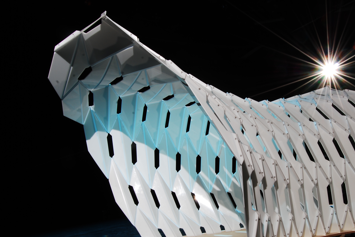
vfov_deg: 37.7
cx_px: 217
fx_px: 346
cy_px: 149
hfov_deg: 53.9
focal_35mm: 35
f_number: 22
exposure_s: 8
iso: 100
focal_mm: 18
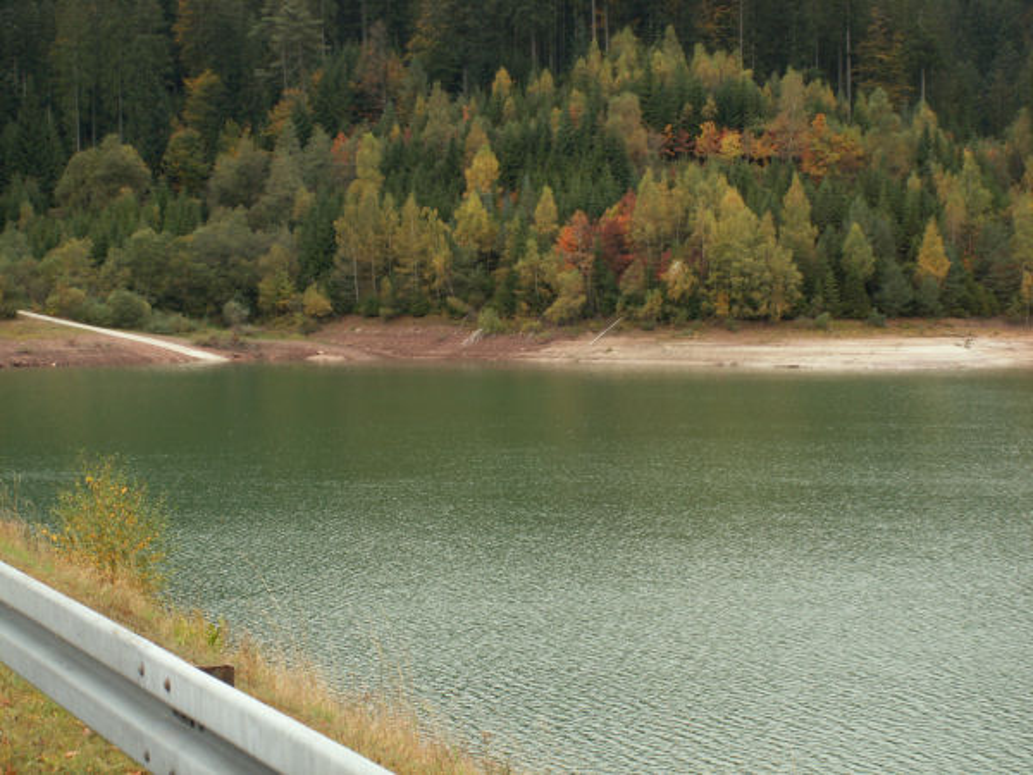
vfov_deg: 19.6
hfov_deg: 26.0
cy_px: 388
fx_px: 2238
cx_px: 516
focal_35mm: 75
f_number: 3.5
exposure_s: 1/50
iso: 50
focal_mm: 12.6
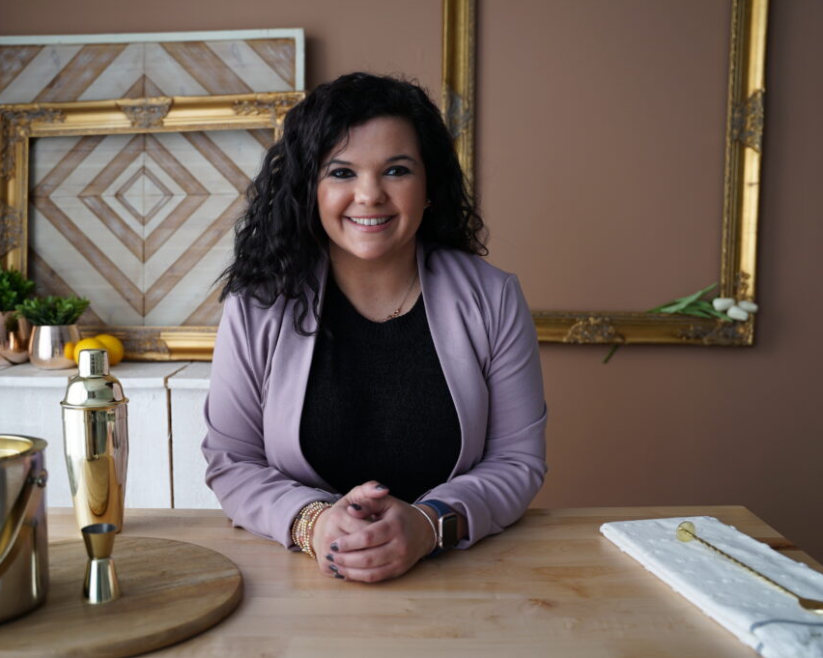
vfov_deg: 41.5
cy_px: 329
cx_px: 361
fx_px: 869
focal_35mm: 36
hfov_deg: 50.6
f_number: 3.2
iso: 160
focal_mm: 31.6
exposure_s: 1/100
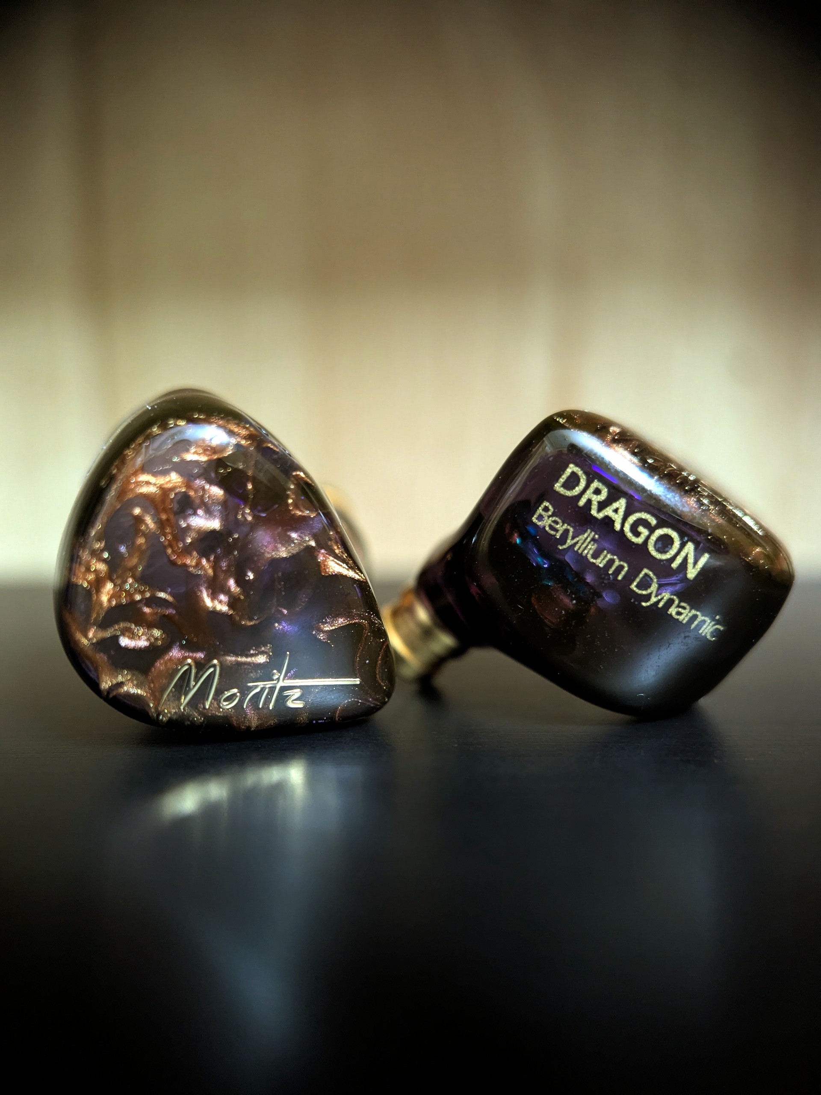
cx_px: 410
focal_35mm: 24
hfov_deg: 56.8
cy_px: 548
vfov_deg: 71.6
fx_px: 759
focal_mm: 6.81
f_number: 1.85
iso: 1060
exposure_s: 1/23.8
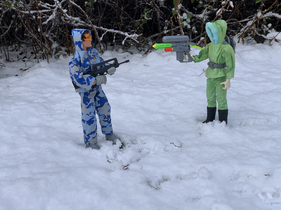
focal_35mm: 52
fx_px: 422
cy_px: 105
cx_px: 140
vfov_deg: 28.0
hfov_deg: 36.8
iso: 16
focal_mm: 6
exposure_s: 1/309
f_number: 2.4
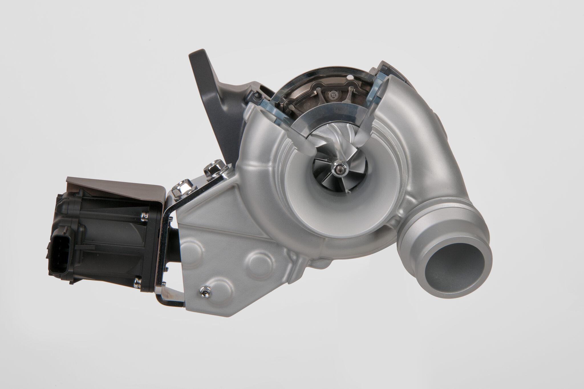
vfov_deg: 9.5
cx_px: 292
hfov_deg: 14.2
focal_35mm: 145
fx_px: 2352
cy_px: 194
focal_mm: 145
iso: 100
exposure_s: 1/125
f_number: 25
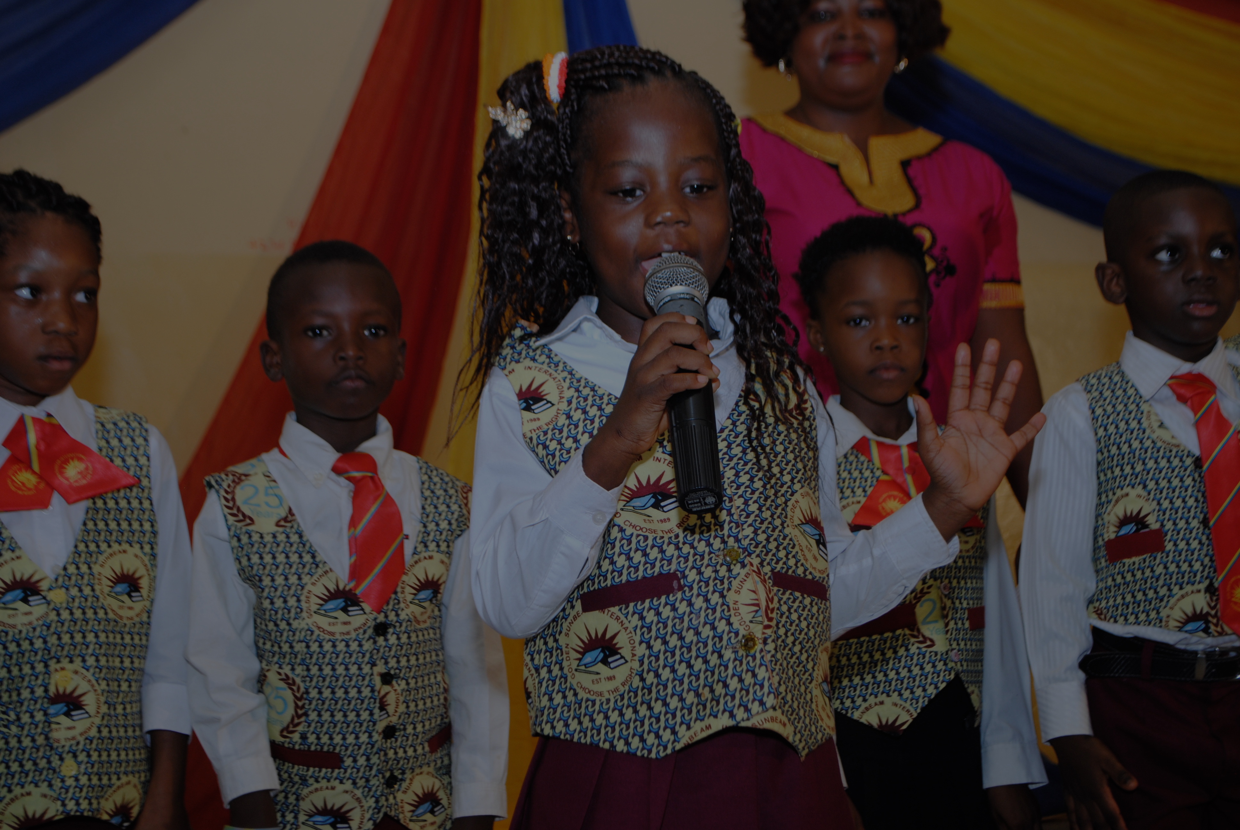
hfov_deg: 30.5
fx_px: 2276
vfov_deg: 20.7
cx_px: 620
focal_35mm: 66
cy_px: 415
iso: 200
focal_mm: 44
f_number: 5.6
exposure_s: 1/50
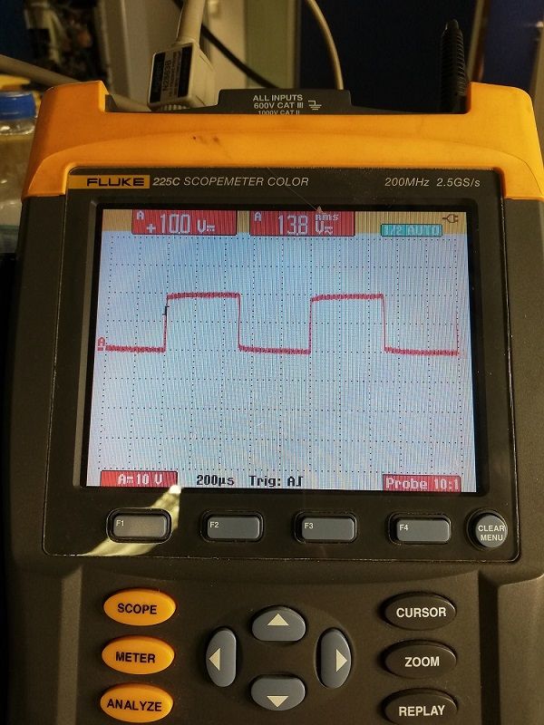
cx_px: 272
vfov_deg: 67.3
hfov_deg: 53.1
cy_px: 362
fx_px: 545
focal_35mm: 26
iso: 200
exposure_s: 1/50
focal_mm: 3.81
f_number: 2.2
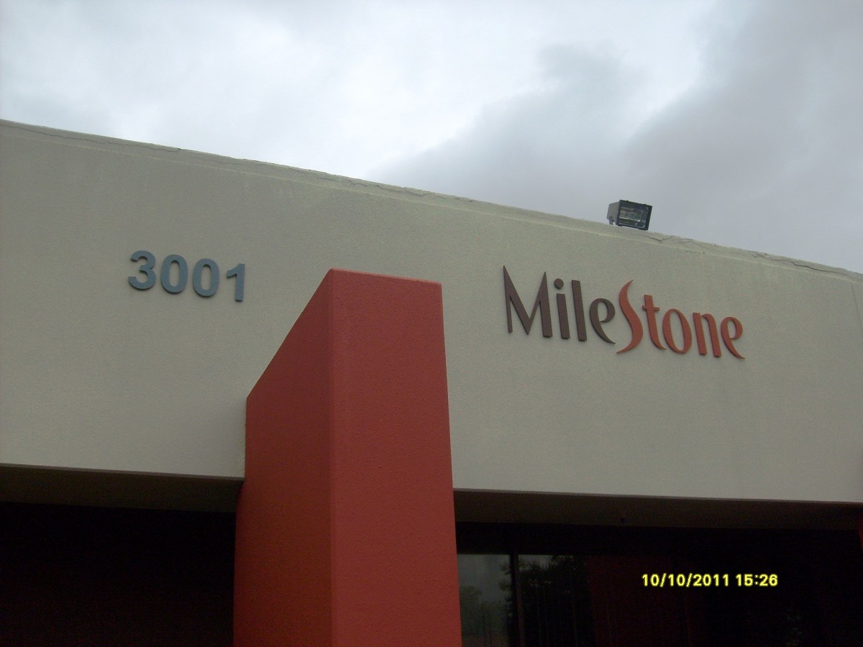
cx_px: 432
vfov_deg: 40.7
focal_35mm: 35
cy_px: 324
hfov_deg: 52.6
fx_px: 873
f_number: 7.1
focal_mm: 5.8
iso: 80
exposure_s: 1/125
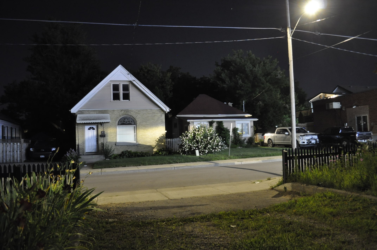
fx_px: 282
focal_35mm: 27
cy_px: 125
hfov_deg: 67.4
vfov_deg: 47.8
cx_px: 188
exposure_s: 1/1.6
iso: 1600
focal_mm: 18
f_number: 3.5
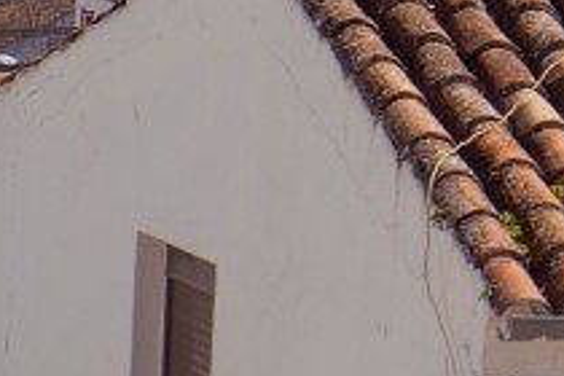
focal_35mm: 541
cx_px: 1903
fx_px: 8475
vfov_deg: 2.5
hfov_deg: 3.7
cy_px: -873
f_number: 7.1
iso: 200
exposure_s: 1/1600
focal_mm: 70
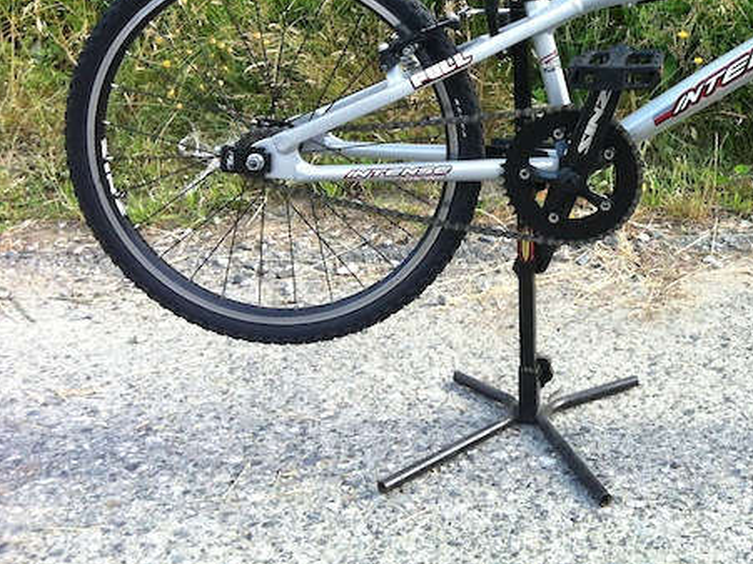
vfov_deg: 23.1
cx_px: 654
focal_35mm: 62
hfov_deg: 30.1
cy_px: 73
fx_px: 1348
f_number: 2.8
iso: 80
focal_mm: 3.85
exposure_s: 1/191
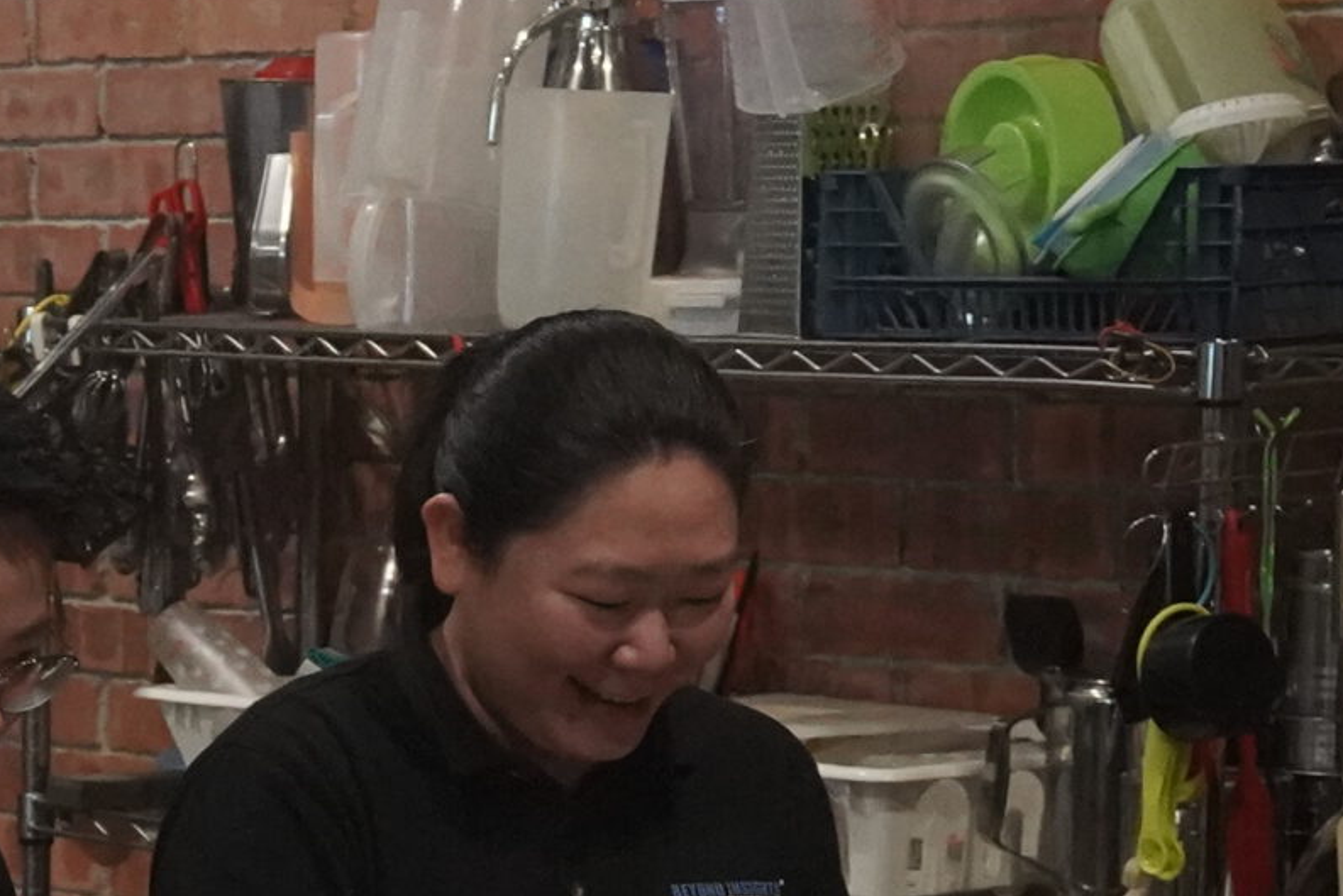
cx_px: -584
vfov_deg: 8.8
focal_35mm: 155
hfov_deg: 12.7
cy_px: 1015
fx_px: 5783
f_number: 4
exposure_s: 1/100
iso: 8000
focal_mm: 32
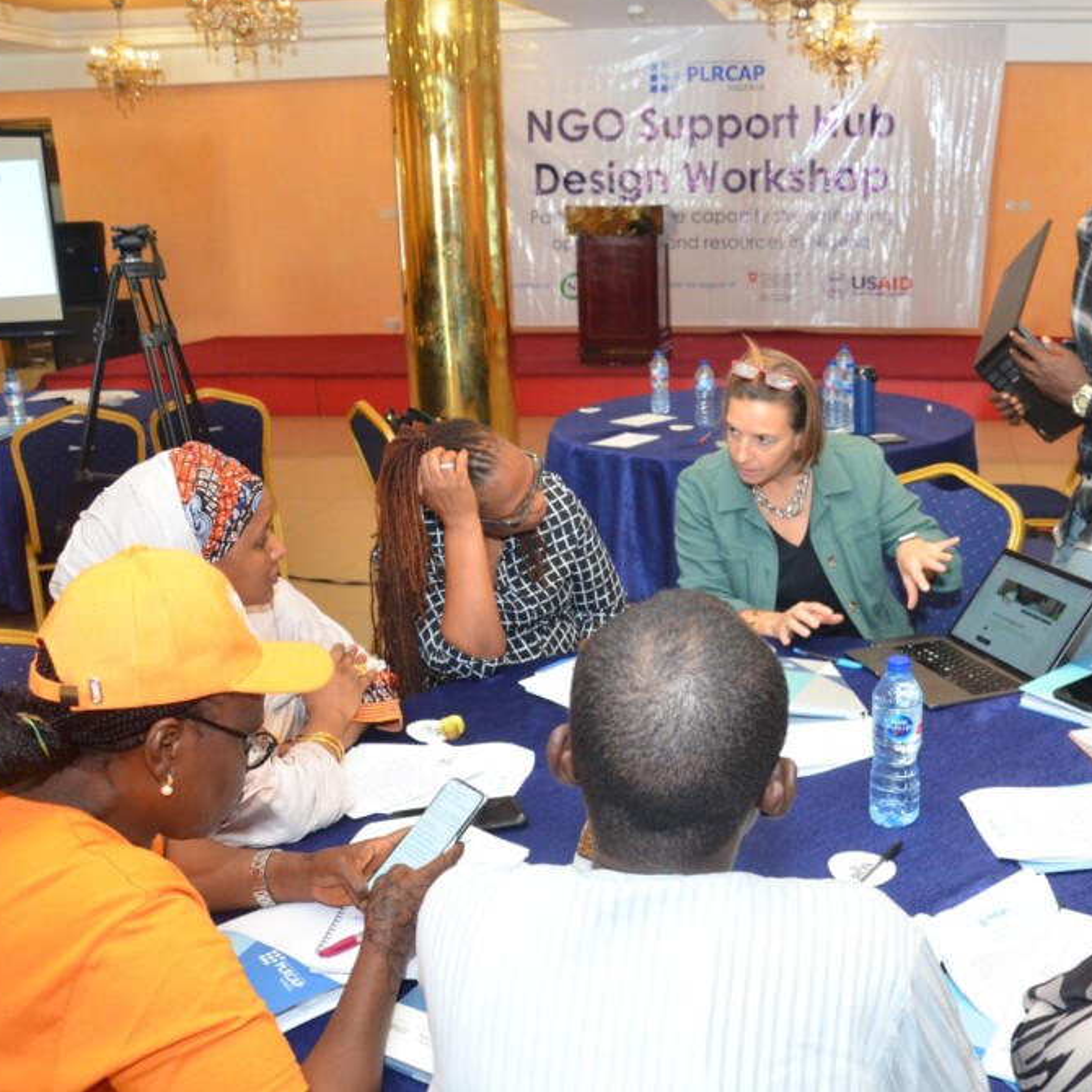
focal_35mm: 35
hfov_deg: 46.2
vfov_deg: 47.2
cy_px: 541
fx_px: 1249
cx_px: 758
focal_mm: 18
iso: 1250
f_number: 5.6
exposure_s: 1/50
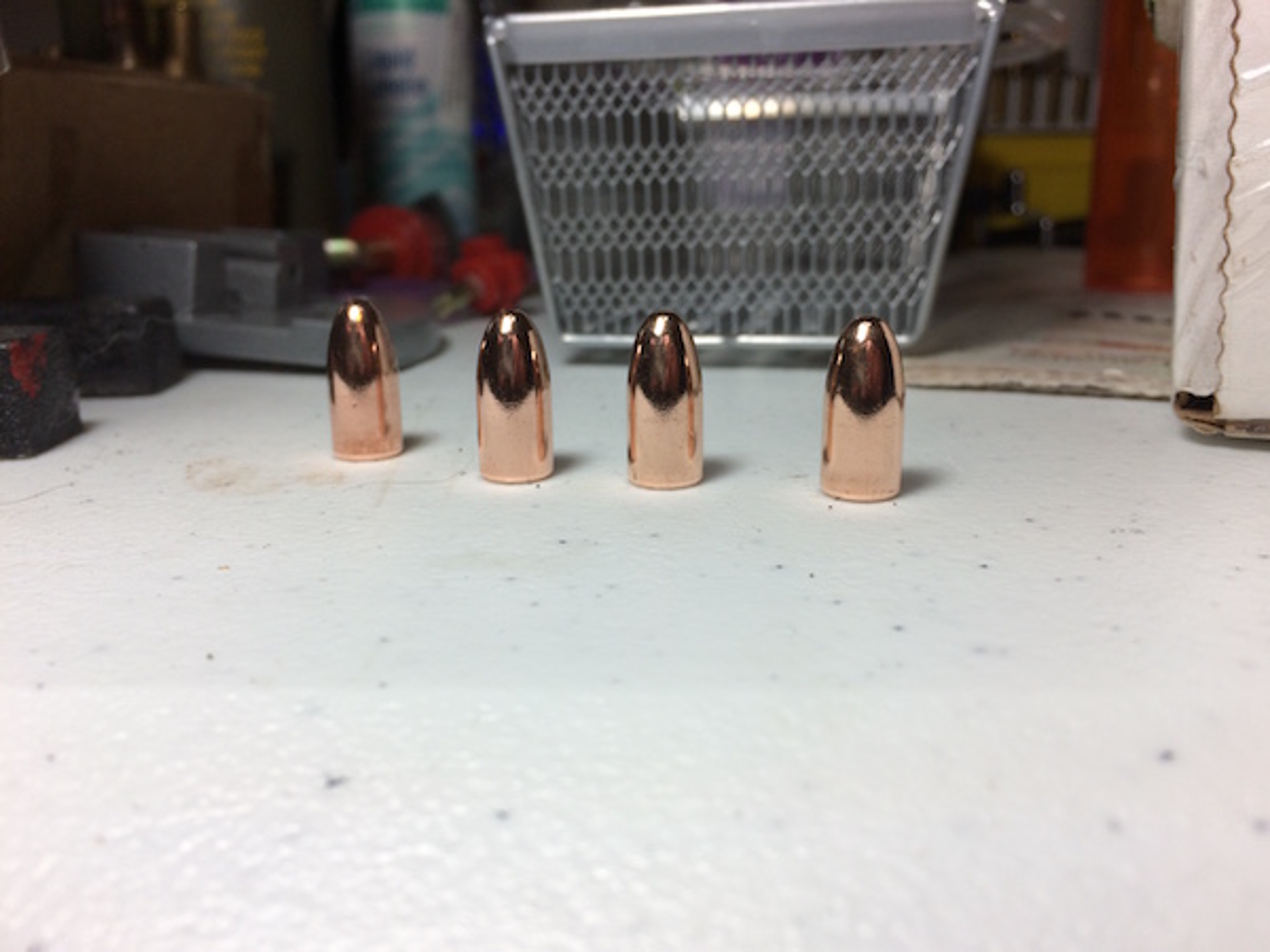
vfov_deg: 48.2
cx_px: 635
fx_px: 1064
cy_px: 476
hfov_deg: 61.7
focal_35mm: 29
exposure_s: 1/140
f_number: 2.2
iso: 32
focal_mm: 4.15
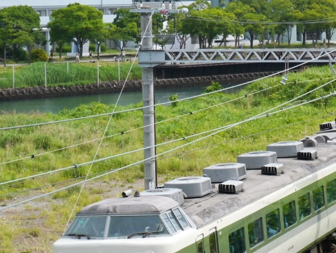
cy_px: 194
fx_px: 1564
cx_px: 290
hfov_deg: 12.2
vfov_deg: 9.2
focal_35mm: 161
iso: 400
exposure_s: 1/640
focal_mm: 45
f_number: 8
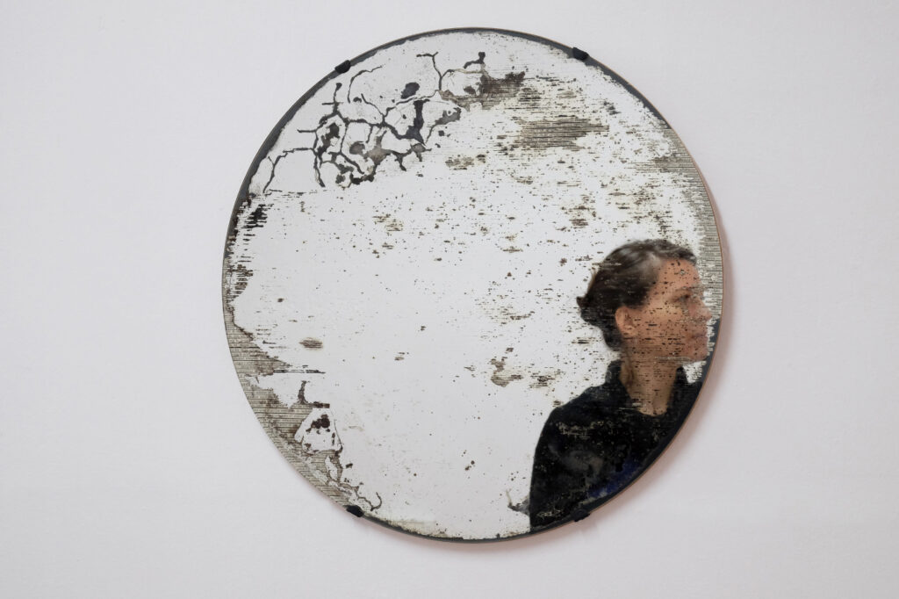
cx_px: 450
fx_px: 1273
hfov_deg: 38.9
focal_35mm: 51
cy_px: 300
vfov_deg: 26.5
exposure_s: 1/15
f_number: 13
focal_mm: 34.3
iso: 2000
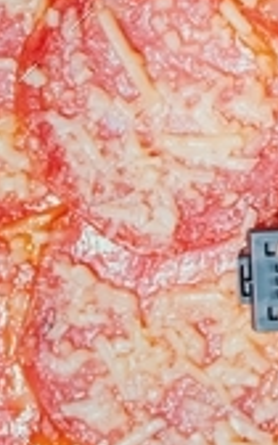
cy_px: -17
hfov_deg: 4.2
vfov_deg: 6.9
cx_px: 625
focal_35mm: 305
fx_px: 3697
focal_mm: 85
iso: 400
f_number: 4
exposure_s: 1/200
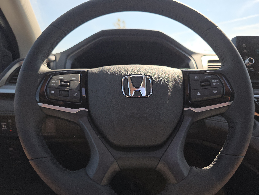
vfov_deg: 58.9
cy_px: 98
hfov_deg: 73.9
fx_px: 172
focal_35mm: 23
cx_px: 130
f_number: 1.7
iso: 80
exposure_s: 1/2082
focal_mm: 6.3
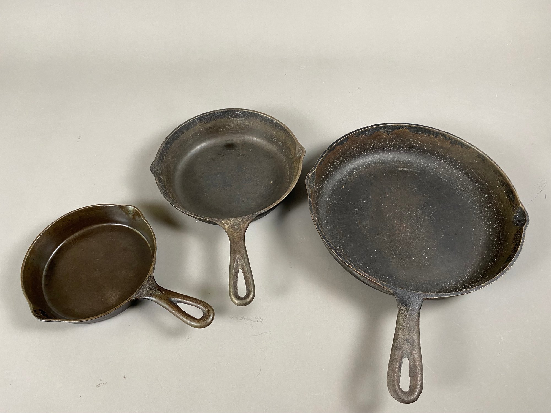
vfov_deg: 53.1
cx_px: 276
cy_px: 206
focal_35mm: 26
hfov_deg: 67.3
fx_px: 414
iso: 125
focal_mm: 4.25
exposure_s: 1/60
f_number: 1.8
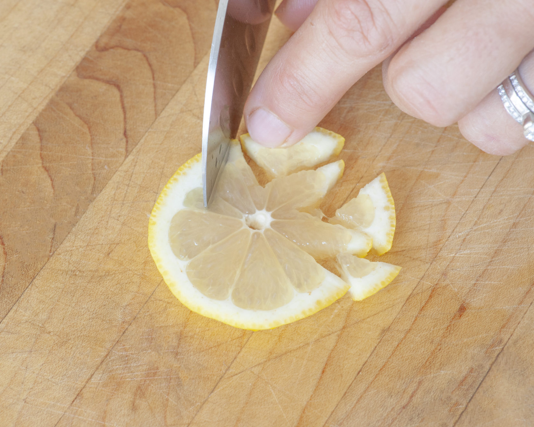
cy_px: 213
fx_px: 1786
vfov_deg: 13.6
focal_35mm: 113
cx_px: 239
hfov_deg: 17.0
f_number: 16
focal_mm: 100
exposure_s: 1/60
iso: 1250
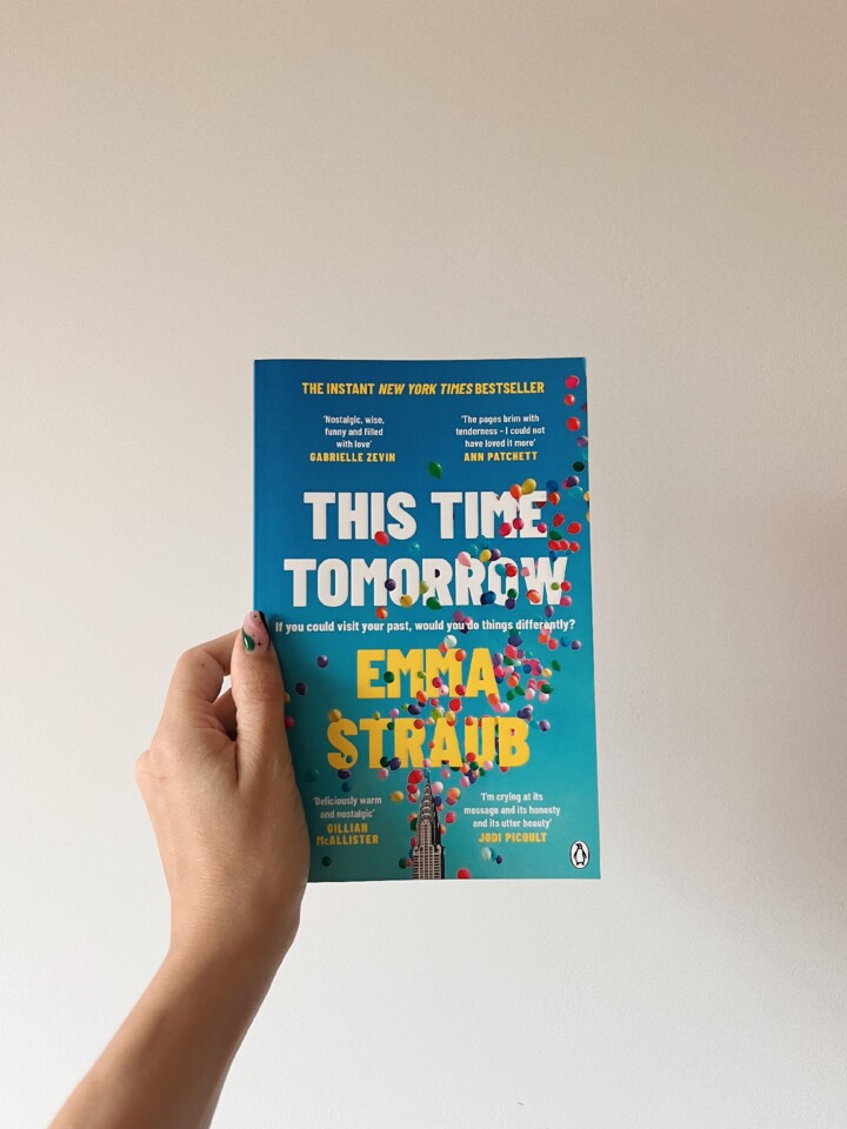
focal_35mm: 26
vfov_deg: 67.3
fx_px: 848
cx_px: 424
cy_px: 564
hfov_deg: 53.1
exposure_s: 1/98
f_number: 1.6
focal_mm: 5.1
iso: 125
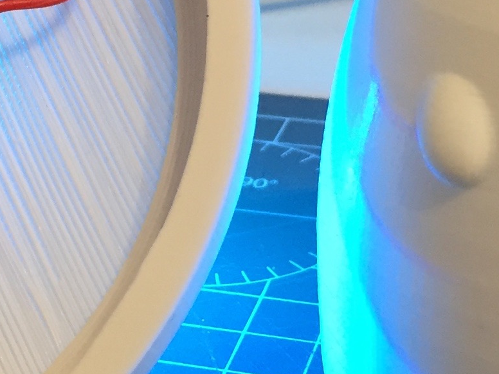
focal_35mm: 122
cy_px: 197
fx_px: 1759
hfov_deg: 16.0
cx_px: 75
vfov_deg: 12.1
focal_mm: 4.15
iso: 125
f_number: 2.2
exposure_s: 1/33
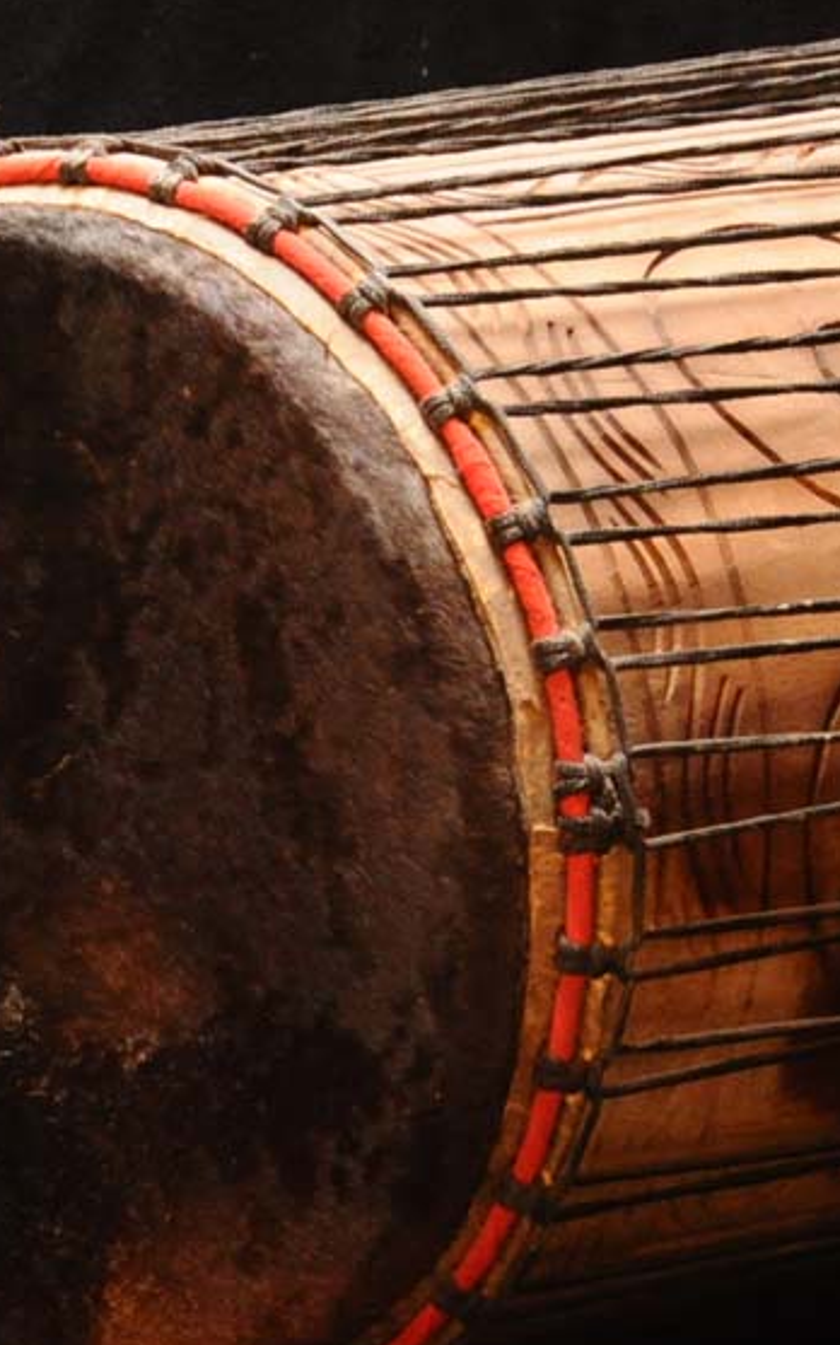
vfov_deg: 11.1
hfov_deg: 6.9
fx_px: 6925
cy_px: 708
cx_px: 724
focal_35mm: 189
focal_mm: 66
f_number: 6.3
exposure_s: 1/15
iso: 1600
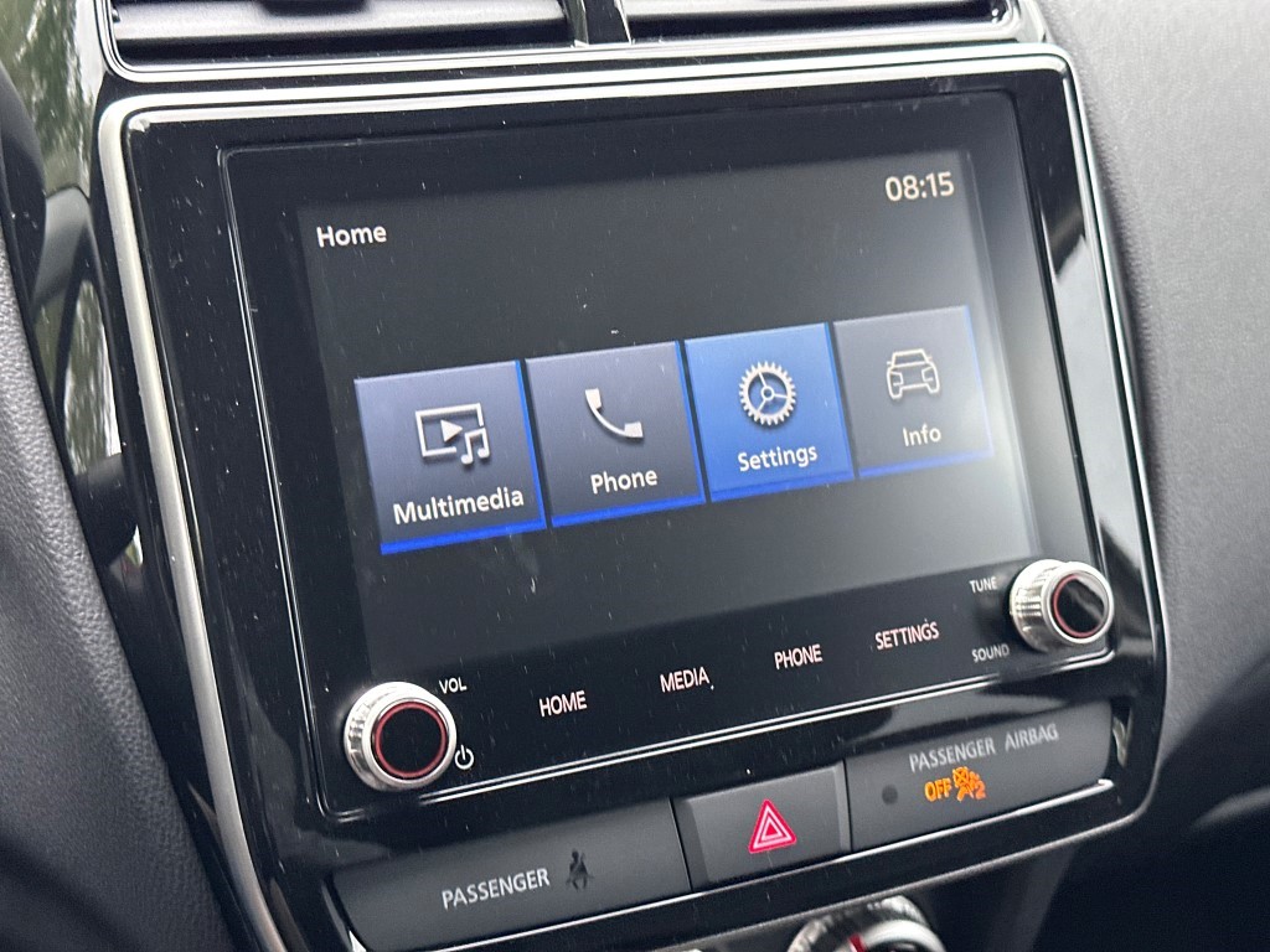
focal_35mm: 48
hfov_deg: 39.7
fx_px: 1761
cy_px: 476
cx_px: 635
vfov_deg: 30.3
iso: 250
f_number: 1.78
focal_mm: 6.86
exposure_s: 1/33
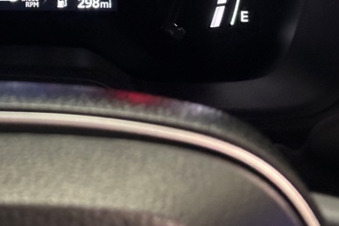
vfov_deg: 10.2
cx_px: -40
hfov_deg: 15.2
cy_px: -99
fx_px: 1233
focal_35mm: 131
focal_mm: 6.86
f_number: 1.78
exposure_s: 1/30
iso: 640
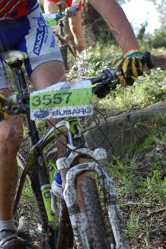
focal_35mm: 274
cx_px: 42
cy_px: 102
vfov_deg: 7.5
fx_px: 1901
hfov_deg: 5.0
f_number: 4.2
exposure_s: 1/500
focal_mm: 75
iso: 450
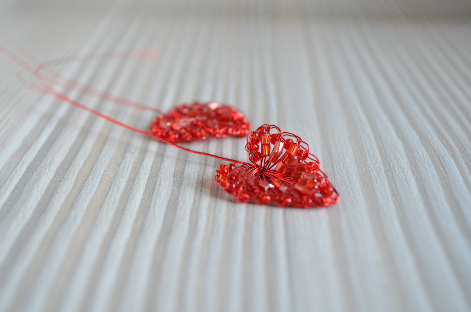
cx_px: 236
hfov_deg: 35.1
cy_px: 156
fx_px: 744
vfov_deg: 23.7
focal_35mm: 57
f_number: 5
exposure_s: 1/40
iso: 1600
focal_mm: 38
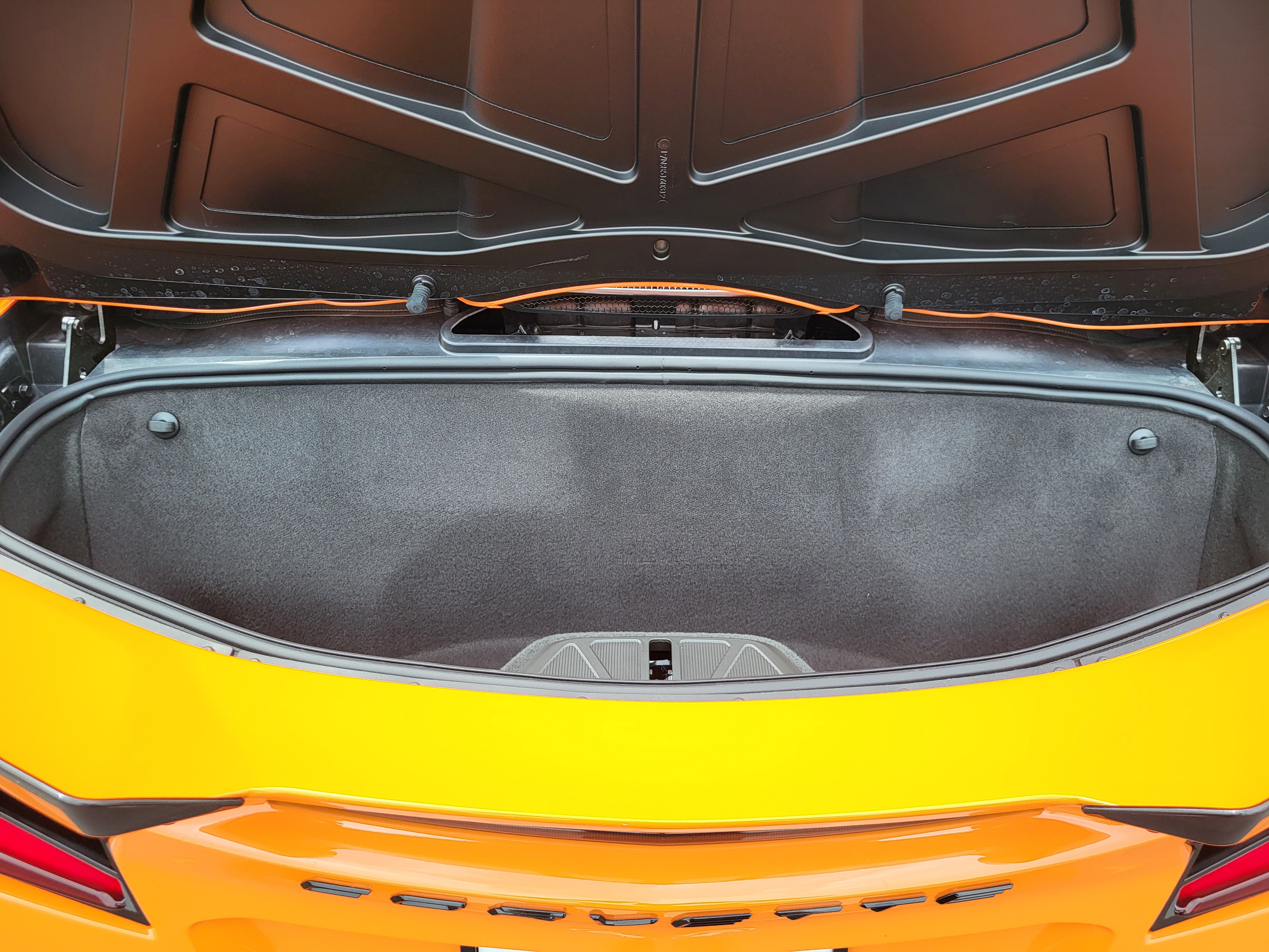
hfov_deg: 67.3
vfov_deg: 53.1
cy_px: 476
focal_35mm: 26
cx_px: 634
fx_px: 953
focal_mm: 5.4
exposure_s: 1/418
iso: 40
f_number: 1.8
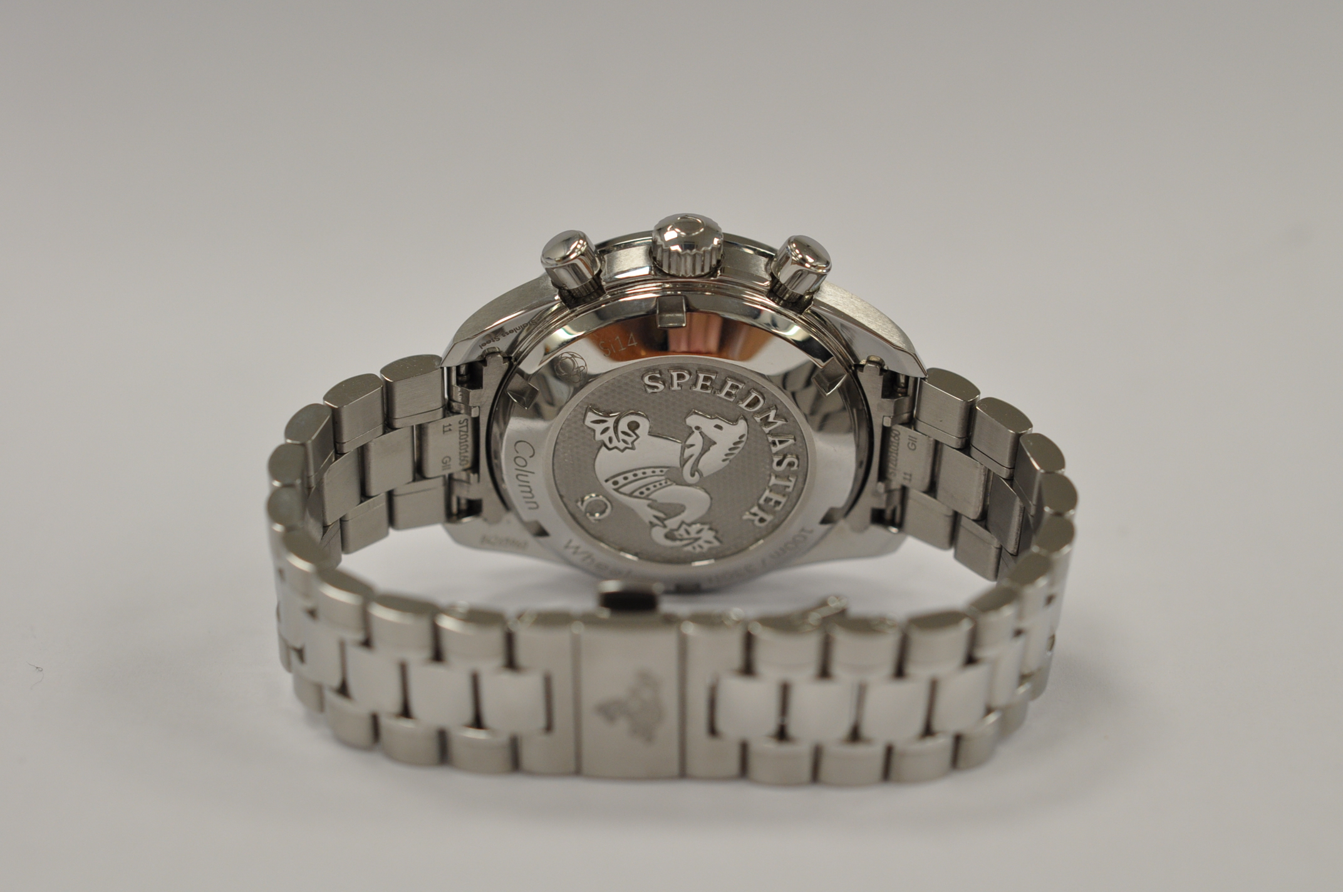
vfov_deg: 15.2
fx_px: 3353
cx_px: 672
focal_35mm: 90
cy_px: 446
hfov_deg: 22.6
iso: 500
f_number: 5.6
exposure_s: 1/125
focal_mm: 60
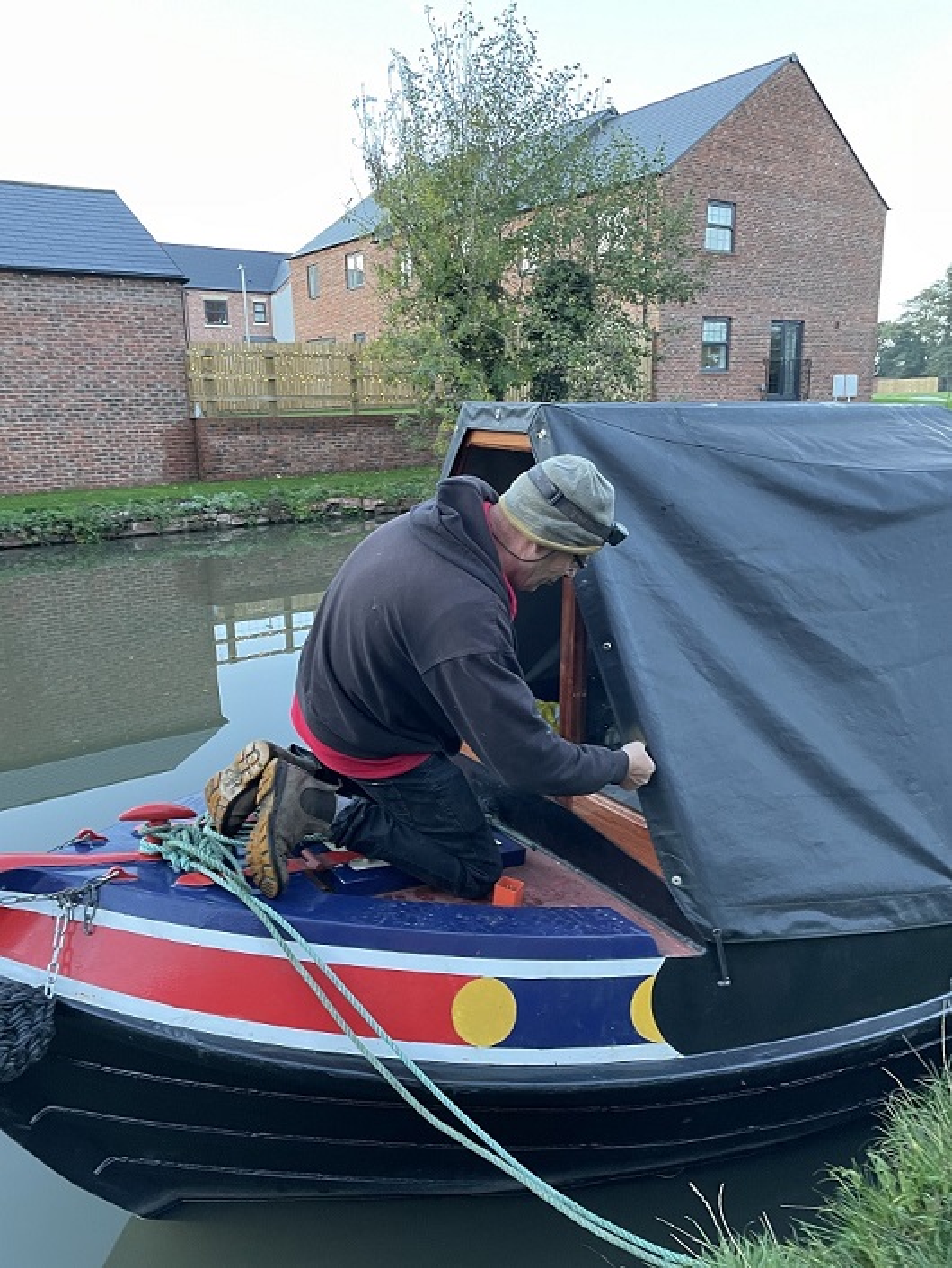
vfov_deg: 67.3
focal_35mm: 26
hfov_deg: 53.1
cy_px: 634
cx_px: 476
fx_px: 953
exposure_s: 1/60
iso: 160
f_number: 1.6
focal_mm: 4.2
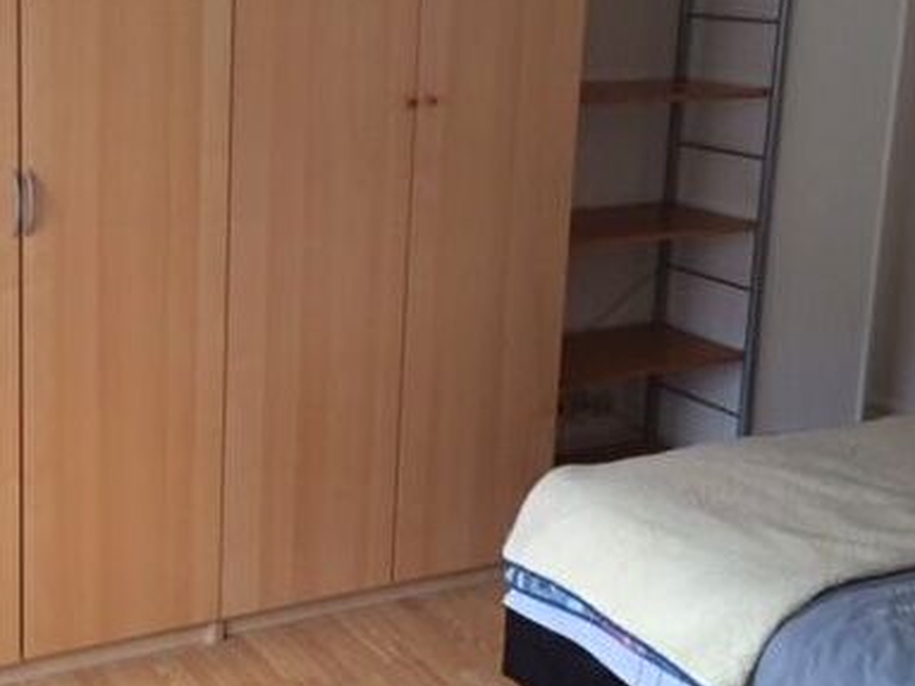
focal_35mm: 53
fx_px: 1401
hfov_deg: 35.5
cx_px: 241
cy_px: 233
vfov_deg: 27.4
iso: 50
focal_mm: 4.15
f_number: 2.2
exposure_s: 1/33
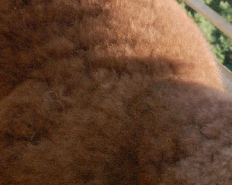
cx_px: 253
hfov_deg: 19.2
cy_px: 61
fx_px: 659
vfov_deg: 16.0
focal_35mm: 96
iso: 1600
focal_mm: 24
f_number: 11
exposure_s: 1/500
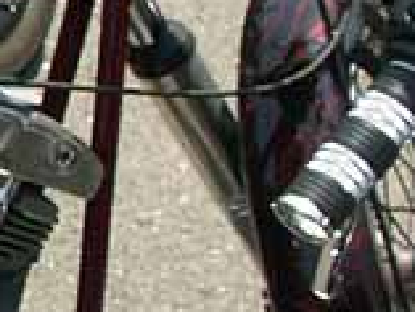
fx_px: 2196
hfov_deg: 9.9
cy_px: 175
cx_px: -473
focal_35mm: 183
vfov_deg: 8.1
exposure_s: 1/200
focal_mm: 9.21
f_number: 6.3
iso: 64
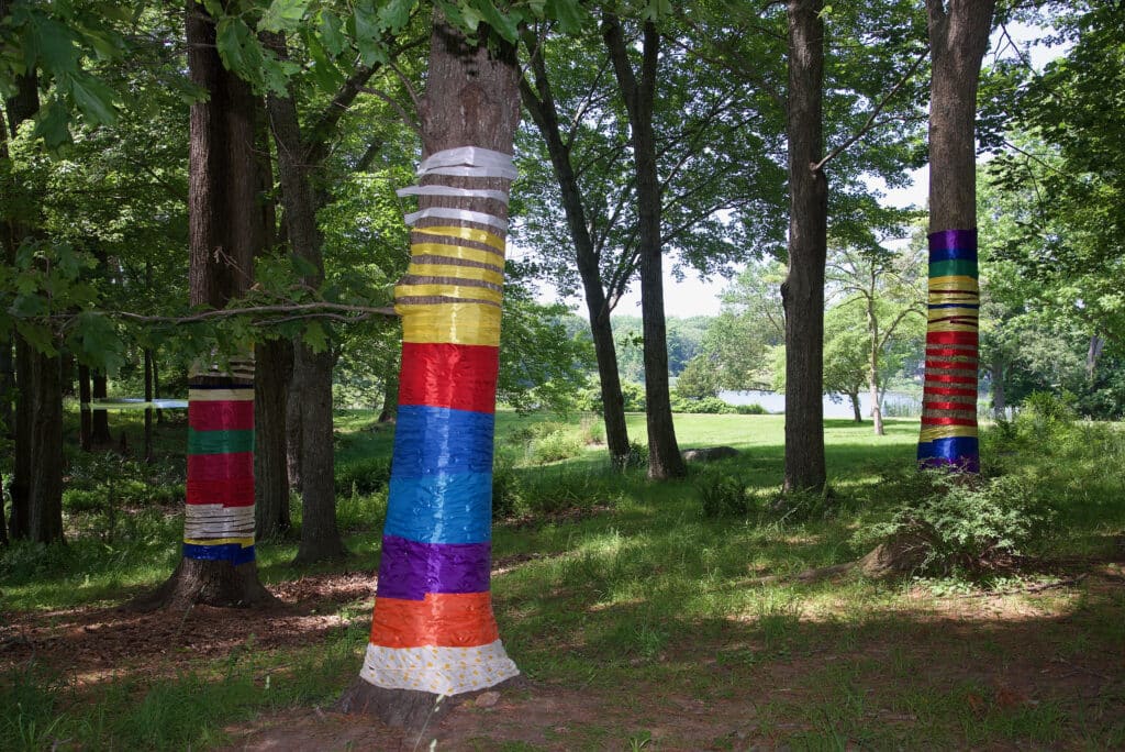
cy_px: 376
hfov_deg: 50.7
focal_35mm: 38
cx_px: 562
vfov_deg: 35.1
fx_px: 1188
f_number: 9
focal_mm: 38
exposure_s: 1/80
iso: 200
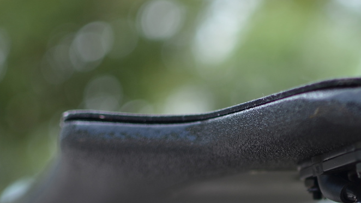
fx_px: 1111
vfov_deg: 10.3
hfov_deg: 17.9
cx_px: 374
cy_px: 225
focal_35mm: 116
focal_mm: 35
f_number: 1.8
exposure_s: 1/1250
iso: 100
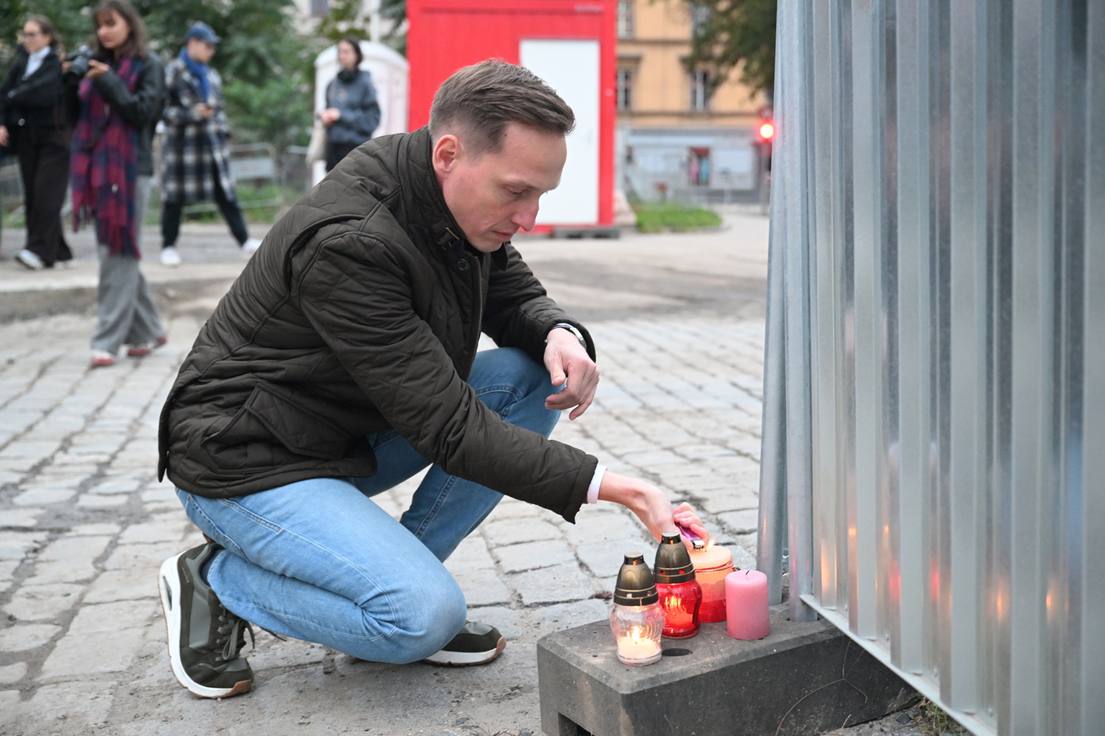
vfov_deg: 28.1
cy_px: 368
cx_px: 552
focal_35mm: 48
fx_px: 1473
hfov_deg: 41.1
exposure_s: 1/250
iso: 5000
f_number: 3.5
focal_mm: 48
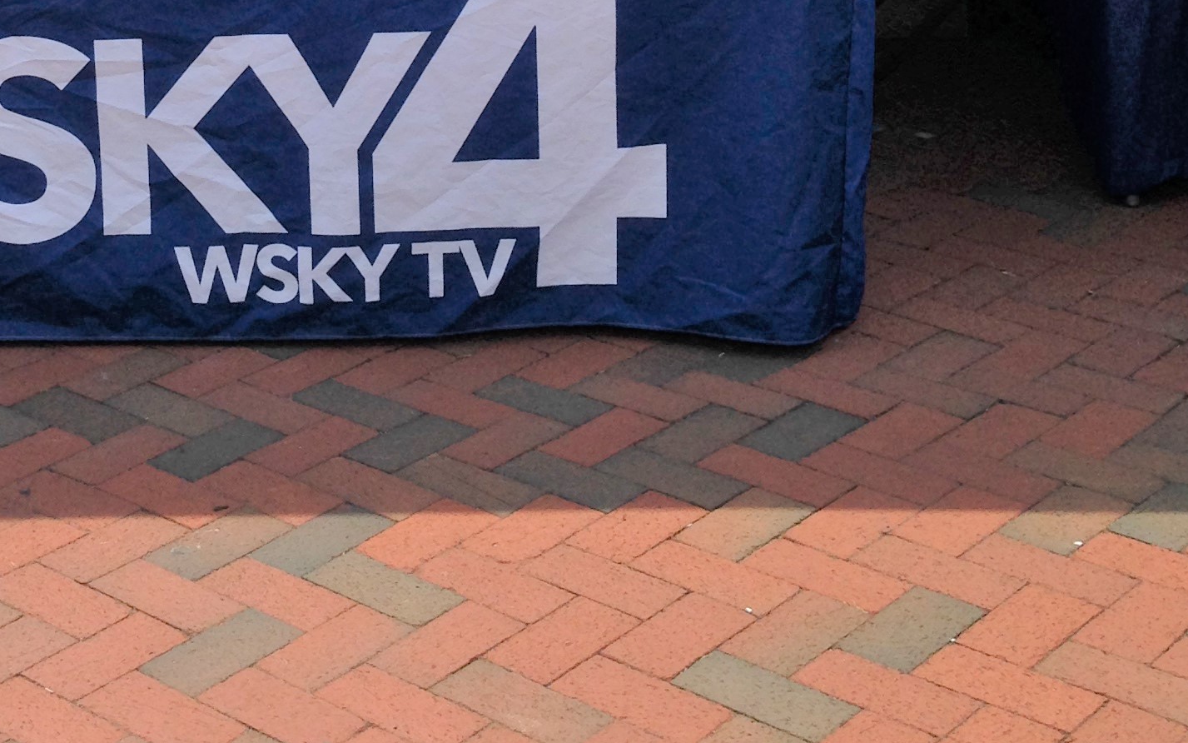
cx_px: 233
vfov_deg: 15.3
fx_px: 2590
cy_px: -308
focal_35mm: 80
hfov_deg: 25.4
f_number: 2.4
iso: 50
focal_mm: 4.12
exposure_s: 1/2169
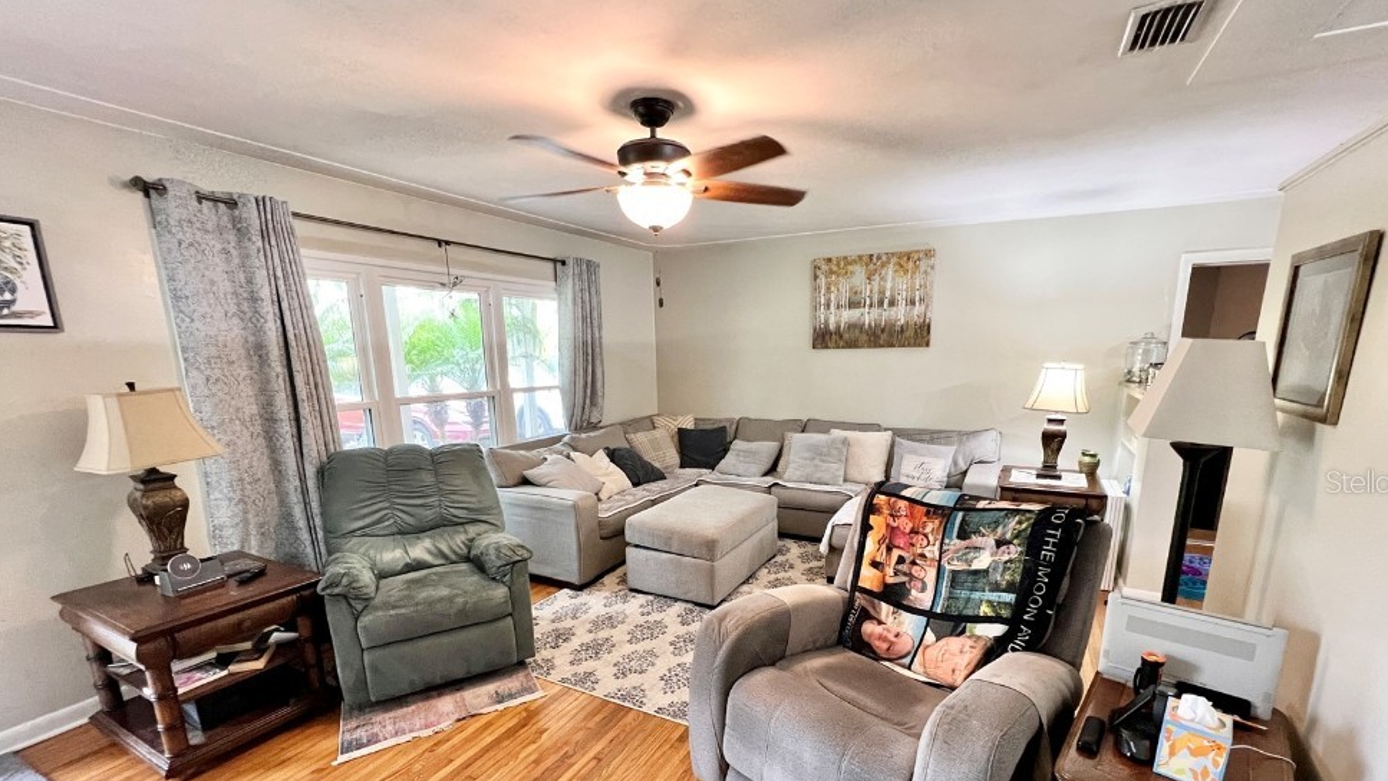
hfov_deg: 102.9
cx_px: 726
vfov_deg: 69.6
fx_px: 552
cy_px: 481
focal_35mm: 15
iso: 500
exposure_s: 1/60
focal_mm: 1.57
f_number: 1.8
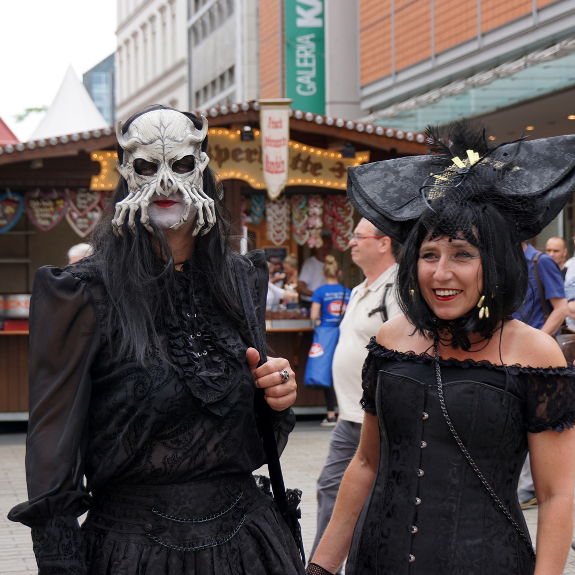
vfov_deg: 18.1
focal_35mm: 96
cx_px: 346
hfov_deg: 18.1
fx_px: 1804
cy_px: 288
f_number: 5.6
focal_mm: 50
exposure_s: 1/125
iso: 100
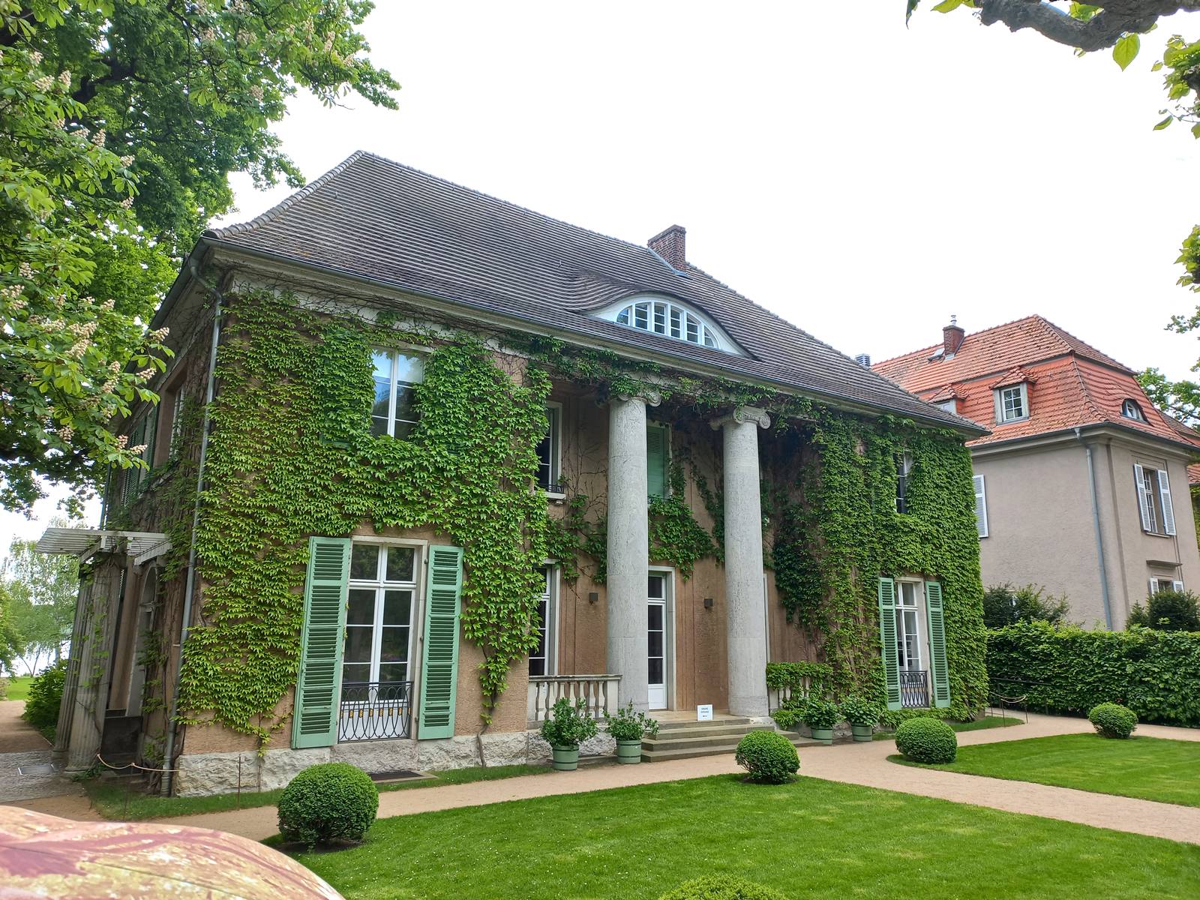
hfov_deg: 69.4
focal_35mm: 25
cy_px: 450
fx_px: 867
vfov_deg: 54.9
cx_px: 600
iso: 25
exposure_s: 1/118
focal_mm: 4.6
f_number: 1.8
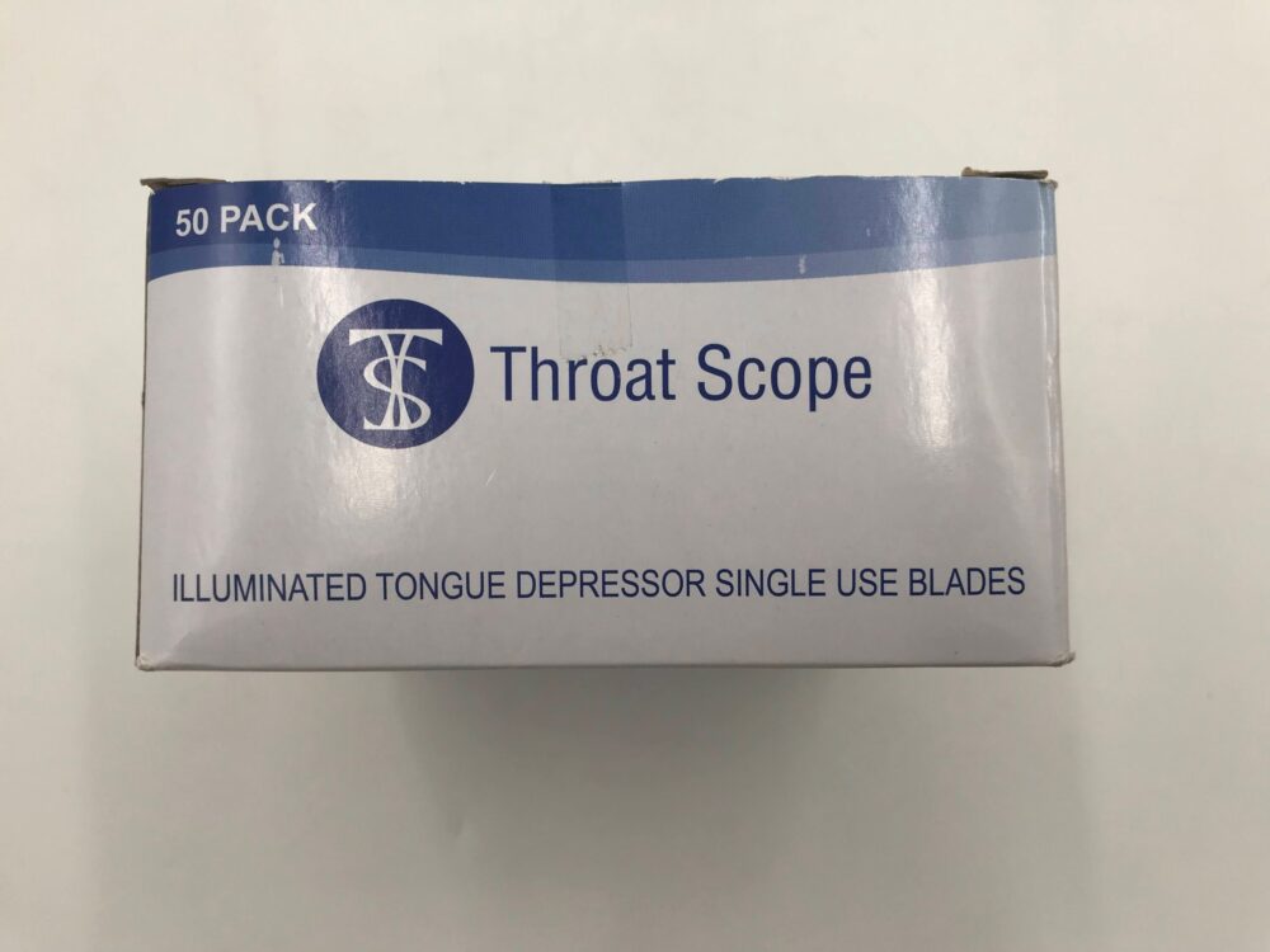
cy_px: 476
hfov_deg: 63.4
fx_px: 1027
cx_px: 635
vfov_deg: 49.7
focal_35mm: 28
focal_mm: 3.99
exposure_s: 1/133
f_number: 1.8
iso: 20
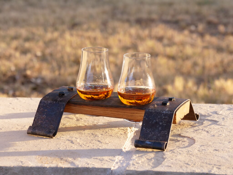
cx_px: 116
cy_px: 88
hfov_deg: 16.4
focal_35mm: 120
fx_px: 808
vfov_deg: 12.3
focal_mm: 60
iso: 1600
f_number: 5.6
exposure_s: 1/500
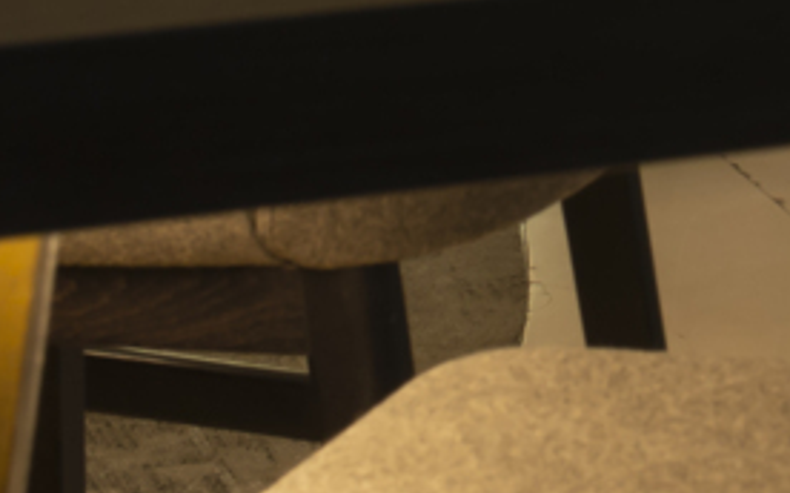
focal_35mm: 259
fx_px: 5572
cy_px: -1211
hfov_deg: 7.6
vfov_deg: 4.7
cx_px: 1798
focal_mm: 35
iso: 160
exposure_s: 1/1.67
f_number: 11
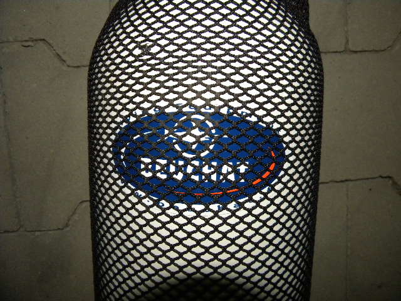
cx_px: 200
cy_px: 150
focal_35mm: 28
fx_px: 324
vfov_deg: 49.7
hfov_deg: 63.4
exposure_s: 1/26
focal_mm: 5
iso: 400
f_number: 7
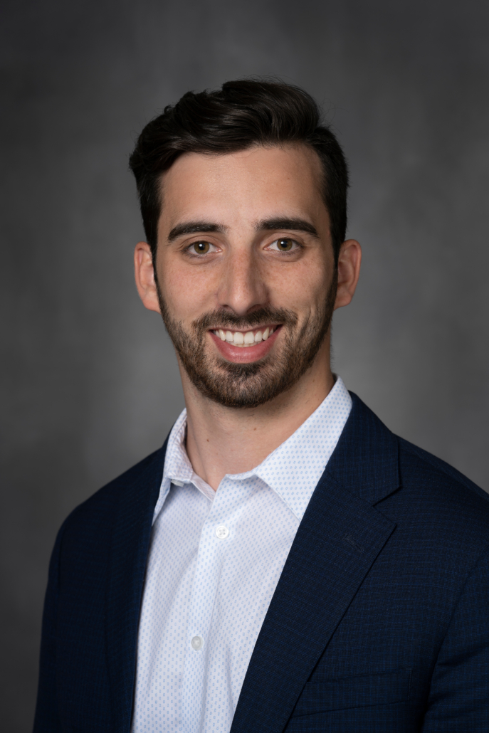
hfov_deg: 10.6
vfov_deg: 15.8
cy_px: 366
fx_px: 2648
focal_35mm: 130
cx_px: 244
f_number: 7.1
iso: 100
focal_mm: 130
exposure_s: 1/100
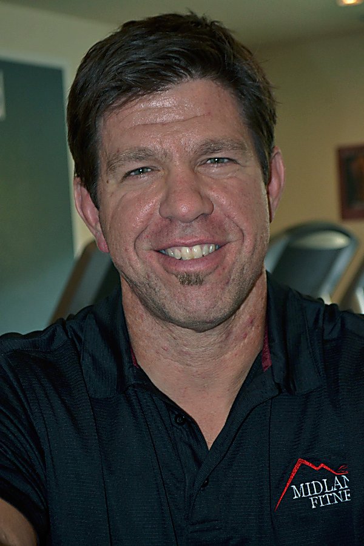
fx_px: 1251
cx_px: 182
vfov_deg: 24.6
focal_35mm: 82
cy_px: 273
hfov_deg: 16.6
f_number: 5.6
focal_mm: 55
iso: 800
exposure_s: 1/30
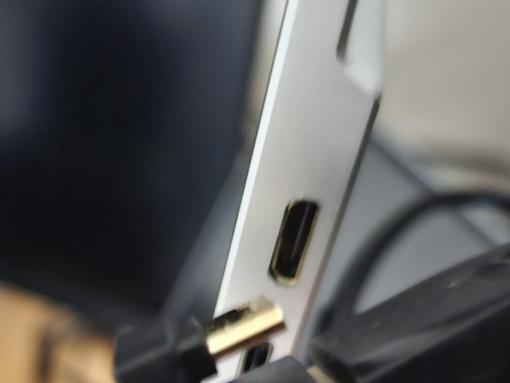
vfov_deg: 30.0
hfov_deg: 39.6
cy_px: 318
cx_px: 142
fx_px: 693
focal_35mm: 47
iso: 1600
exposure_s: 1/8
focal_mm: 6.3
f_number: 1.7
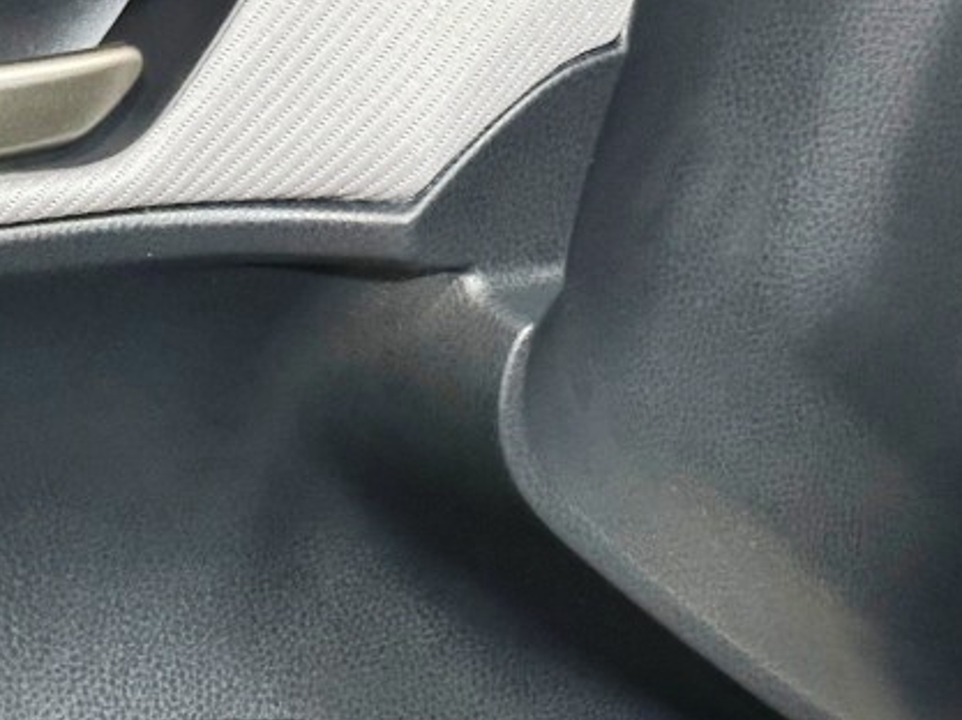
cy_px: 496
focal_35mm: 118
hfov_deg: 16.4
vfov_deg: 12.5
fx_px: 3276
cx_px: 51
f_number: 1.78
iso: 500
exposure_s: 1/30
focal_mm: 6.86
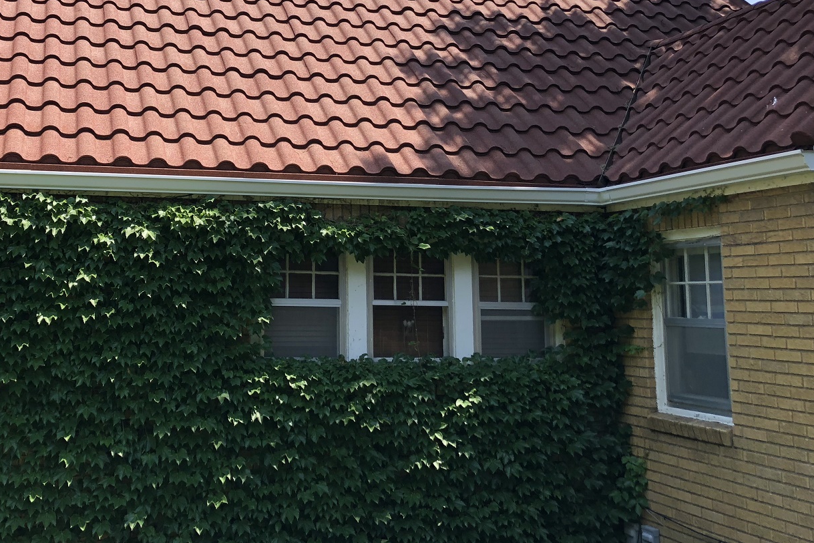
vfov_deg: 30.9
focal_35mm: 43
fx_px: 972
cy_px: 169
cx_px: 245
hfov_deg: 44.5
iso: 20
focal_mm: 4
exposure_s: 1/631
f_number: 1.8
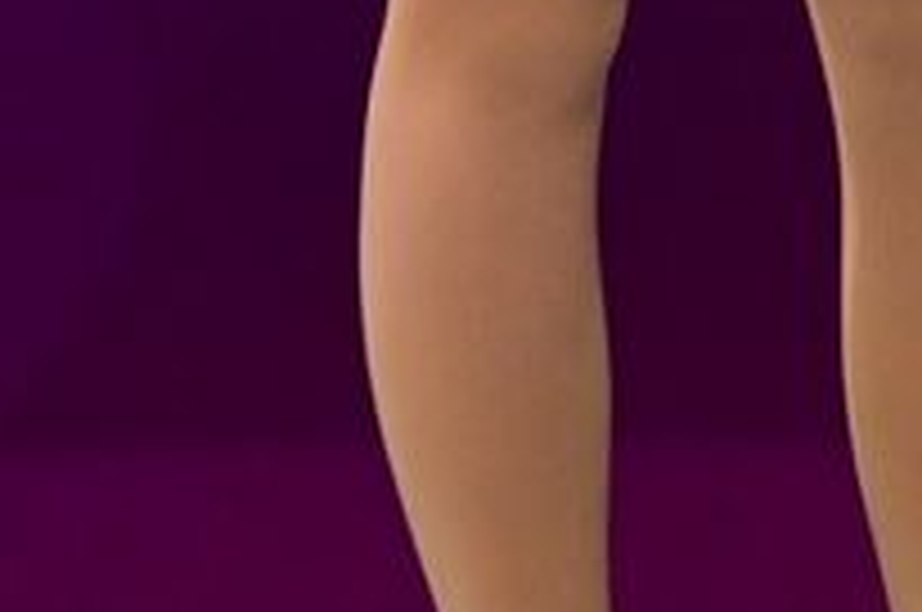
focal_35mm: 1320
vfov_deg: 1.0
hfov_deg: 1.6
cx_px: 918
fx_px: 33753
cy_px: -1008
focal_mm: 180
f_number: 4
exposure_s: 1/1000
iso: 2500
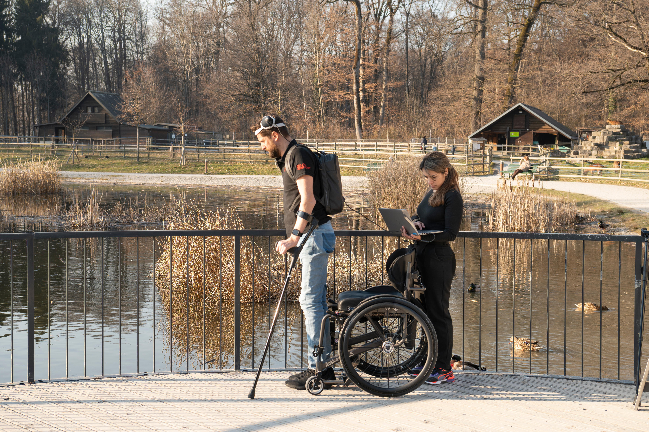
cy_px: 216
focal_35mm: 56
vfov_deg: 24.2
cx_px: 324
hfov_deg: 35.7
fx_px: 1009
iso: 200
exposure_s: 1/160
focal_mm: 56
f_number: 8
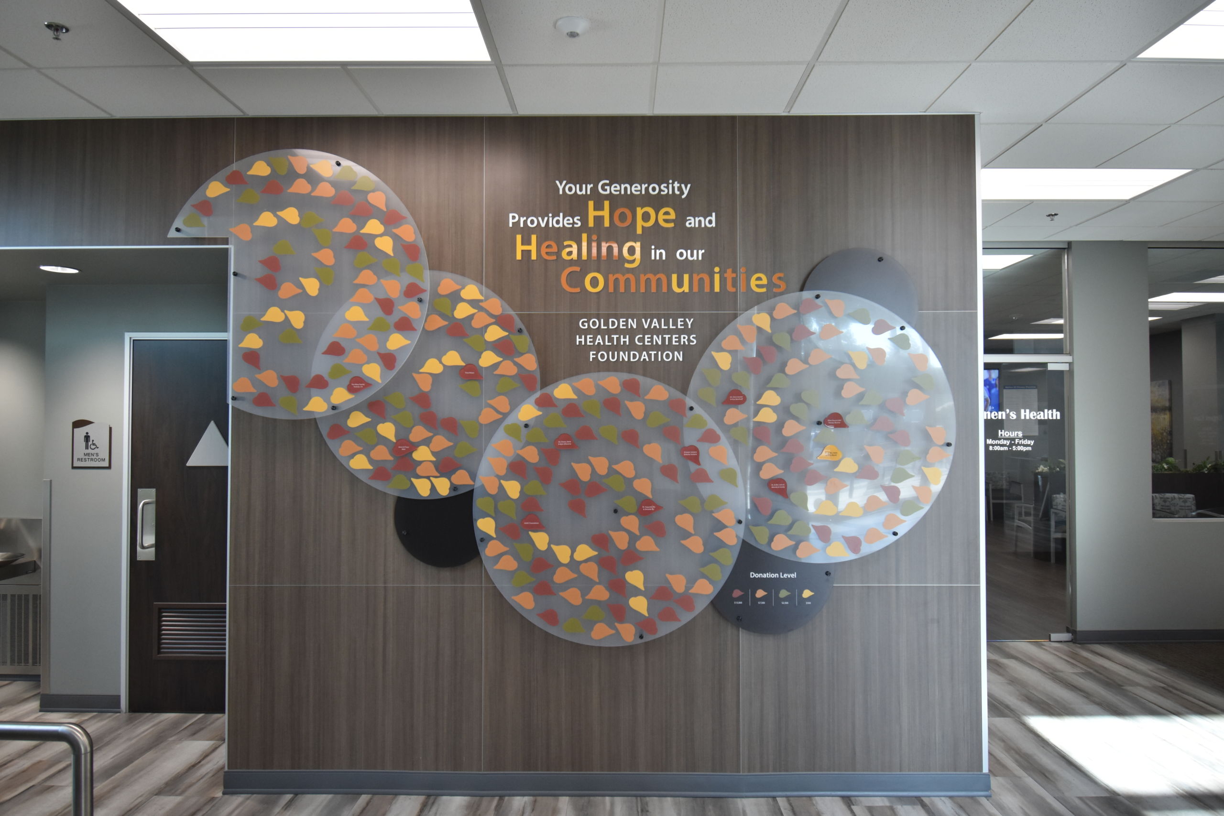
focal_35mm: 21
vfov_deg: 59.5
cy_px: 408
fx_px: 714
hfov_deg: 81.2
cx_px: 612
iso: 800
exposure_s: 1/125
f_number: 5.3
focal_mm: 14
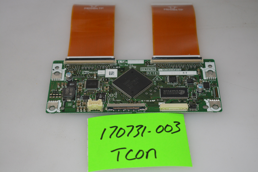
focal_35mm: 72
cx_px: 129
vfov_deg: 18.9
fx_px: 516
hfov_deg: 28.1
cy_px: 86
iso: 2000
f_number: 5.3
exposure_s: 1/200
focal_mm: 48
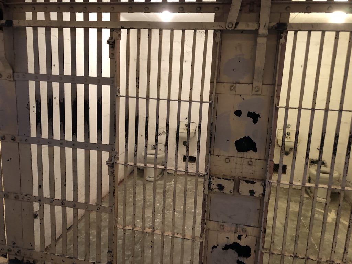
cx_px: 176
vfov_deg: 49.7
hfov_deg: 63.4
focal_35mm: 28
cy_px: 132
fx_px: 285
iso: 100
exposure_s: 1/9
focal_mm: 4
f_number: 1.8
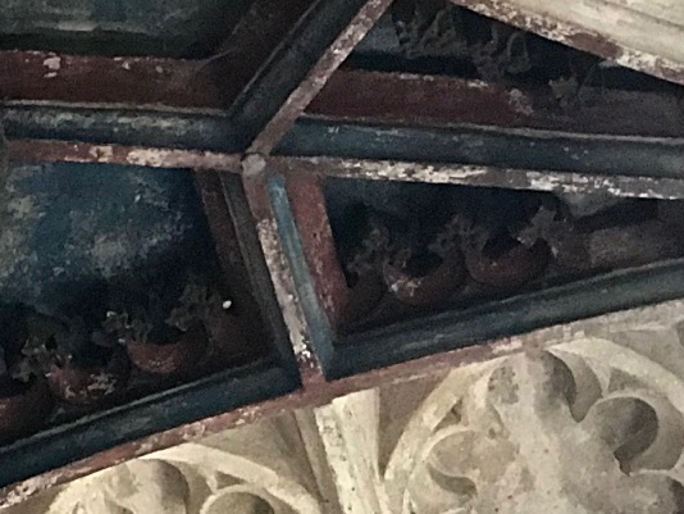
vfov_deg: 6.9
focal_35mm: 215
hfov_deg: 8.9
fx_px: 4250
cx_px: -439
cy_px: 273
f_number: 2.8
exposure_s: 1/50
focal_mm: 6.6
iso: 400
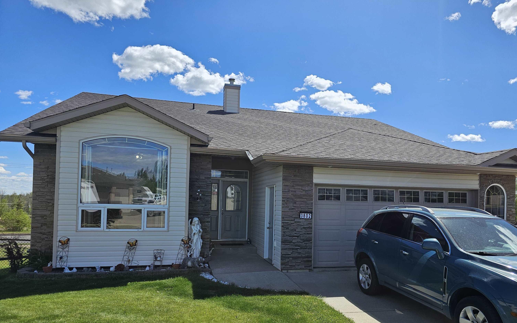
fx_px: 352
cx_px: 264
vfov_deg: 49.0
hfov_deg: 72.5
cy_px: 190
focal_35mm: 25
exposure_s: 1/2000
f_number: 1.7
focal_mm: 6.3
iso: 25
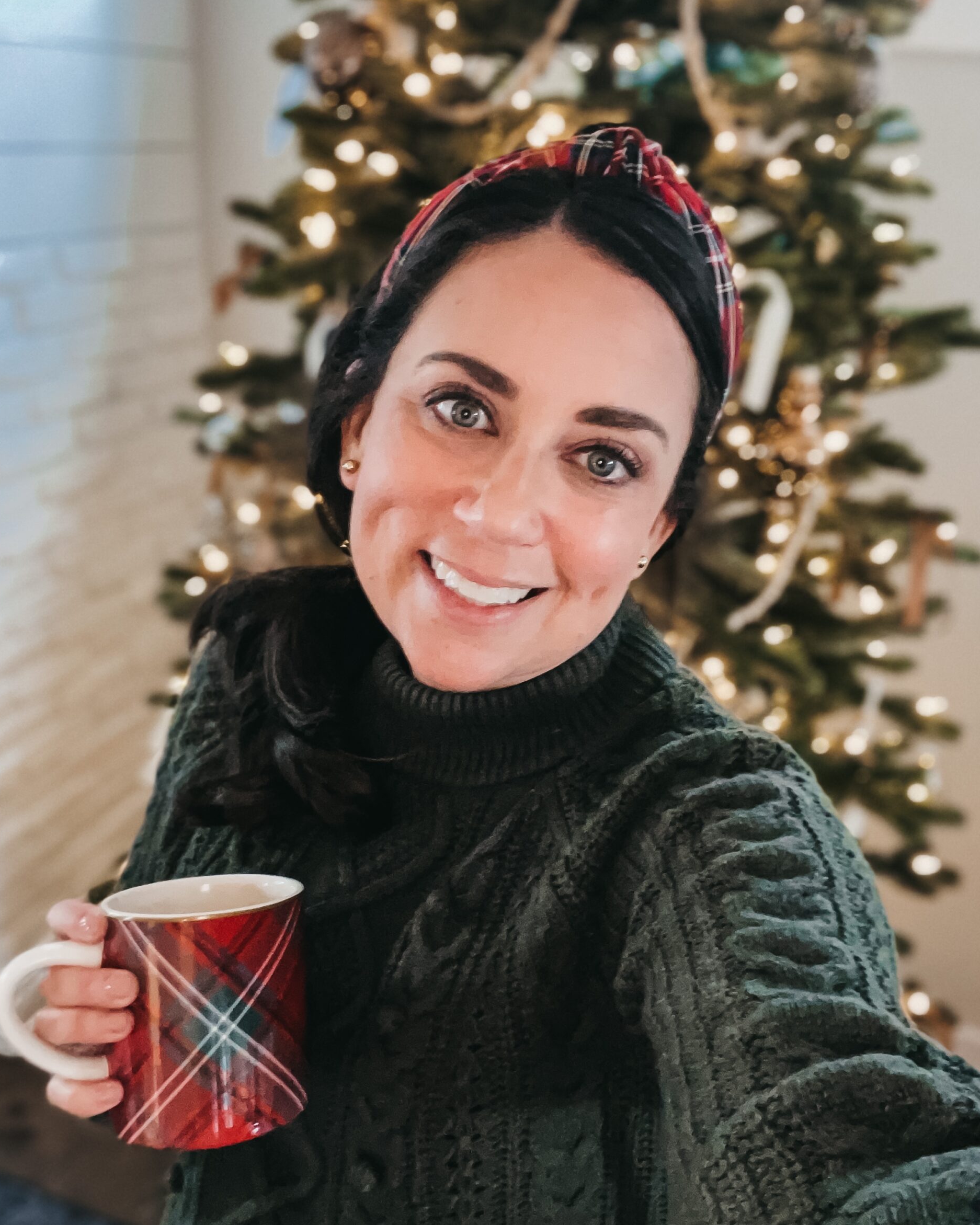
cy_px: 648
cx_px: 486
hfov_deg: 45.8
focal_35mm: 32
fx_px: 1160
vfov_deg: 55.6
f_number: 2.2
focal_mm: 2.71
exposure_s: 1/30
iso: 400
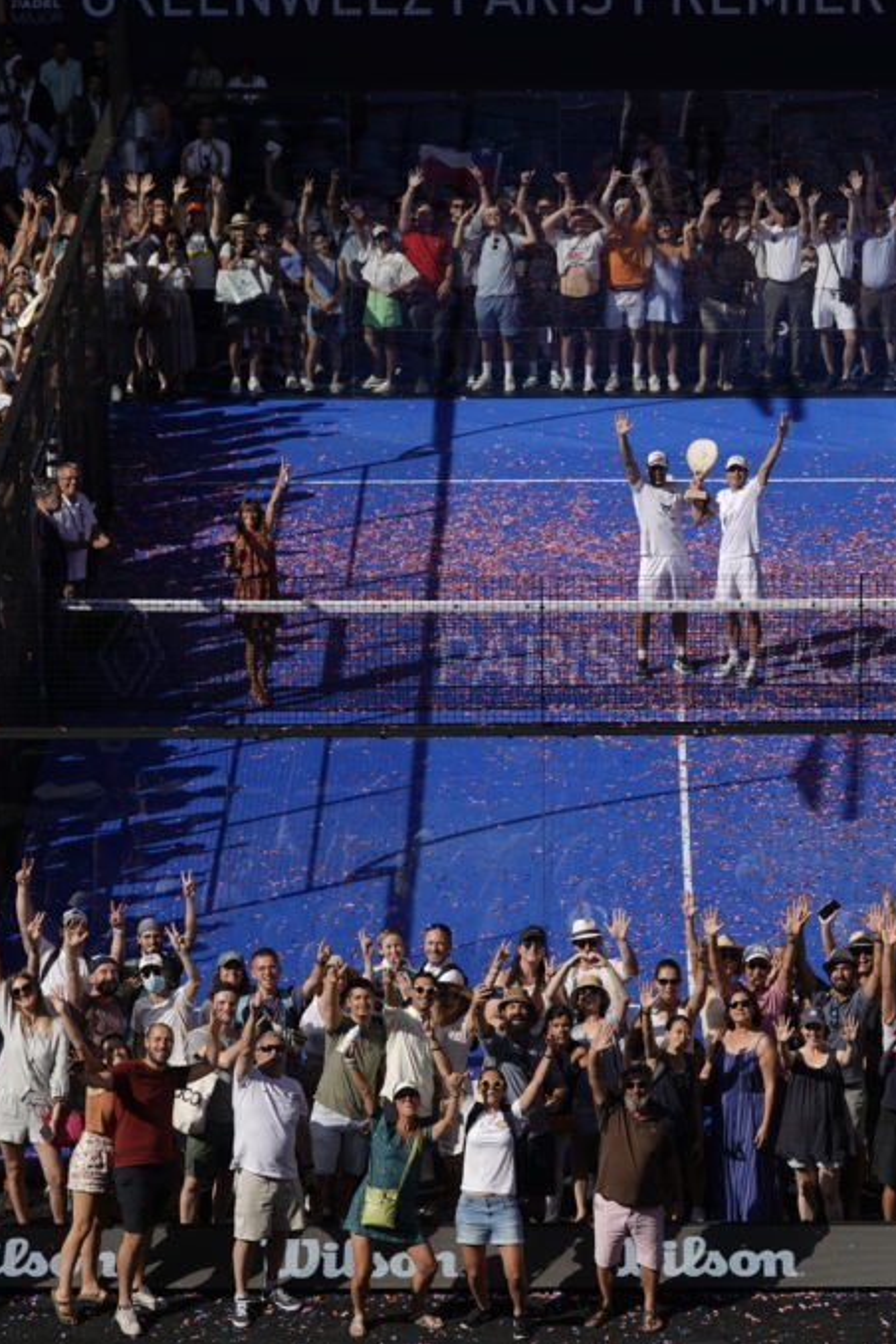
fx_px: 5637
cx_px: 720
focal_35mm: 151
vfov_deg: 13.6
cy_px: 671
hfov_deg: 9.1
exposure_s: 1/1000
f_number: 4.5
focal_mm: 100
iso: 80
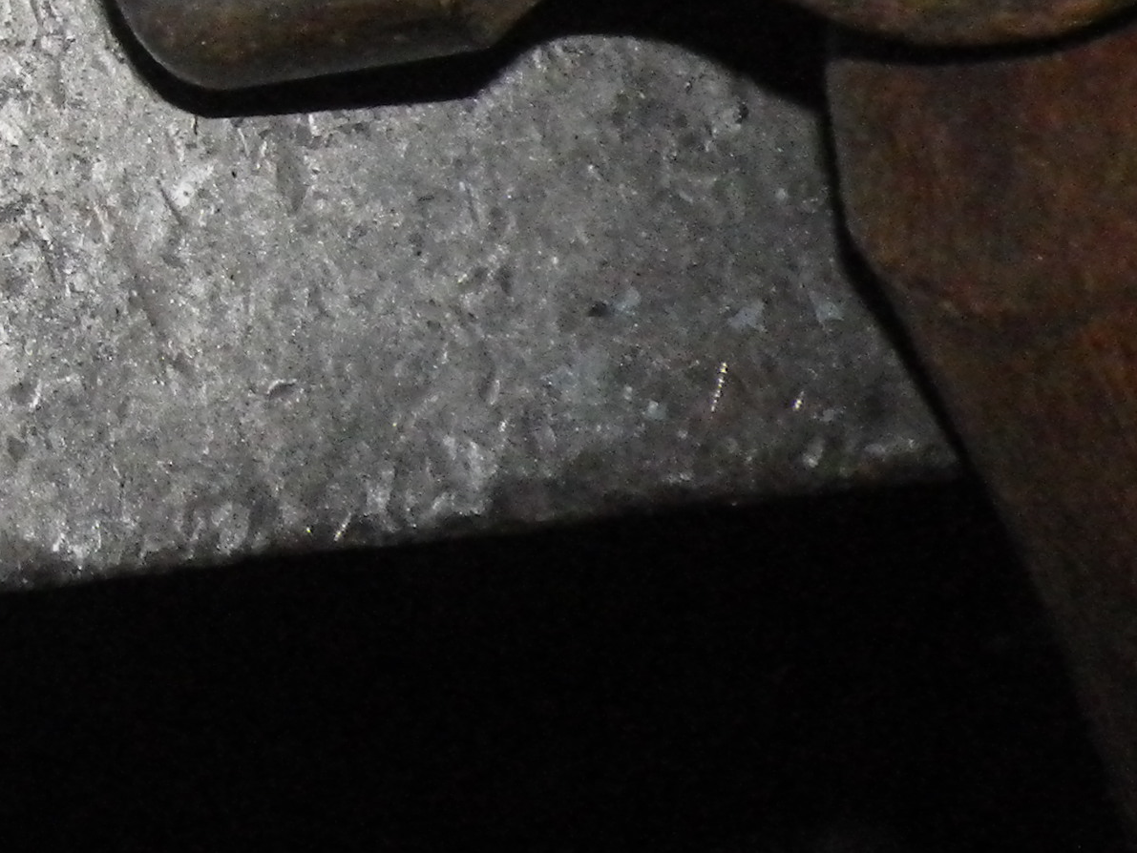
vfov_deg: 15.0
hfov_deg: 18.5
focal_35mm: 94
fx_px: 3088
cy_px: -272
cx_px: -551
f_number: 3.5
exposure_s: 1/50
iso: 500
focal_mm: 5.05
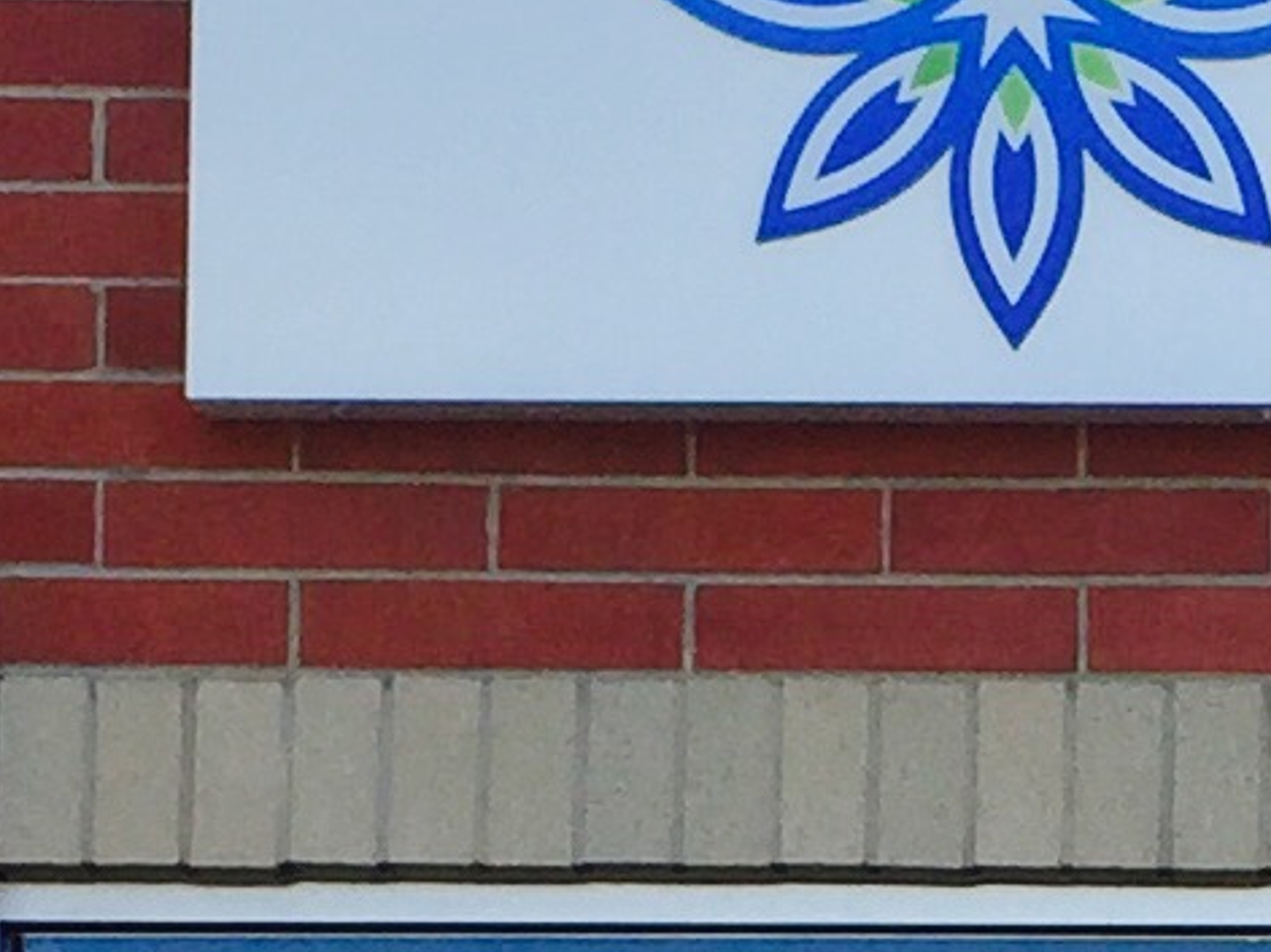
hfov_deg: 9.6
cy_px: 1597
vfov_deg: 7.2
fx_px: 7378
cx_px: 1754
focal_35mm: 201
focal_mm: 4.15
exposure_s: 1/565
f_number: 2.2
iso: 32
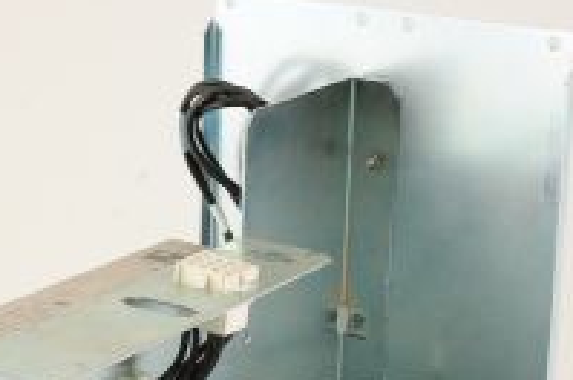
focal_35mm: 151
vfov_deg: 8.9
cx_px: 147
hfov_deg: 13.6
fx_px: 2400
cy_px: 453
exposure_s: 1/125
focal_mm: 50
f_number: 14
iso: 1600
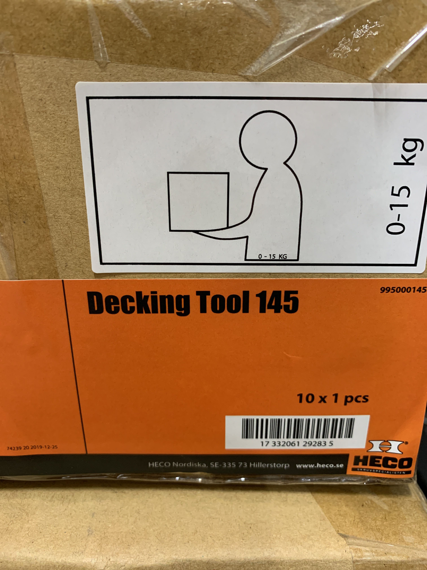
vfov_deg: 67.3
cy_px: 285
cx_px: 214
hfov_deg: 53.1
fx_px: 428
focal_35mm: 26
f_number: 1.8
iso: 250
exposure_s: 1/60
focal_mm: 4.25
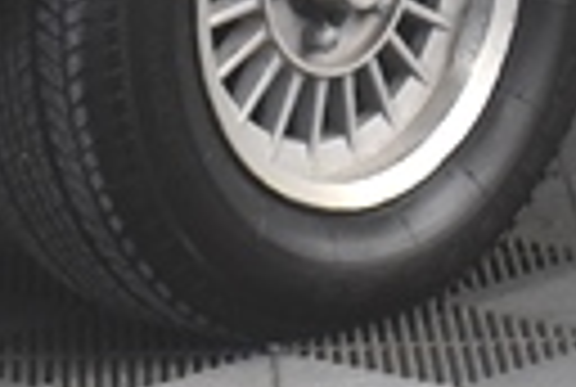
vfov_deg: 3.7
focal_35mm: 371
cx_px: 531
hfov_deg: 5.5
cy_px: -583
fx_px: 5950
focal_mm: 31
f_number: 8
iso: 1600
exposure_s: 1/250
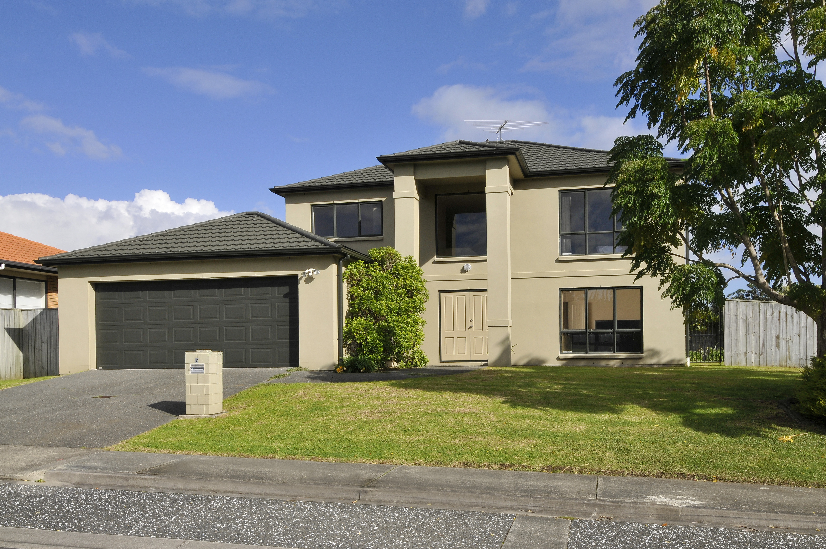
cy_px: 274
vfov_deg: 43.5
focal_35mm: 30
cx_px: 413
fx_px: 687
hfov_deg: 62.0
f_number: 16
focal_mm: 20
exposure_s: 1/160
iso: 200
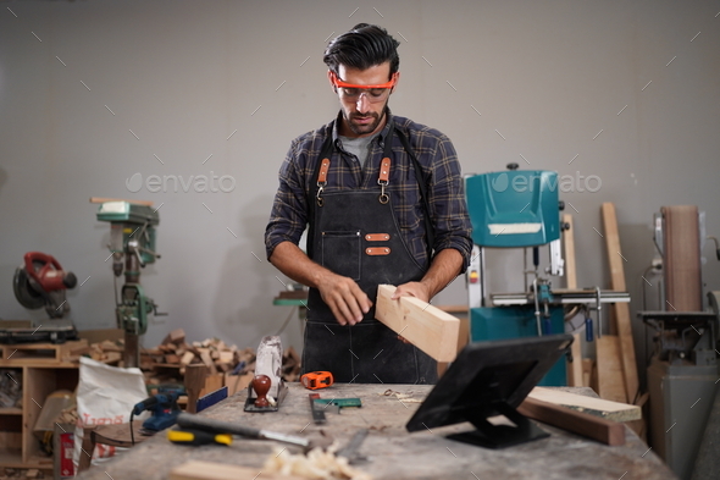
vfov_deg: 37.8
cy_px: 240
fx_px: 700
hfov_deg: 54.4
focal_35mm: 35
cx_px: 360
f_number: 1.4
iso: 400
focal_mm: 35
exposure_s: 1/200
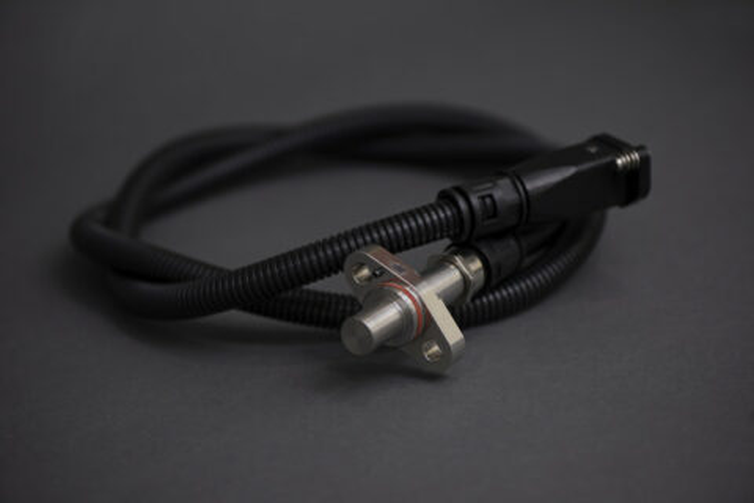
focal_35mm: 105
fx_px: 2199
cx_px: 377
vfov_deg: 13.0
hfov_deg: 19.5
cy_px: 252
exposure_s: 1/60
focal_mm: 105
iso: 100
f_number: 4
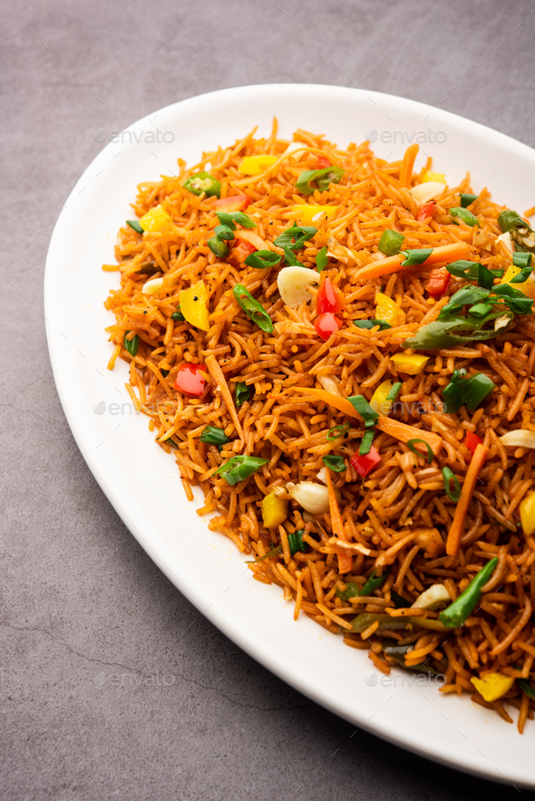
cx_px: 268
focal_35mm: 60
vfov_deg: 33.4
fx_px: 1336
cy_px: 400
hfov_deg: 22.6
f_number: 8
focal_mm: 60
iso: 100
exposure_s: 1/125
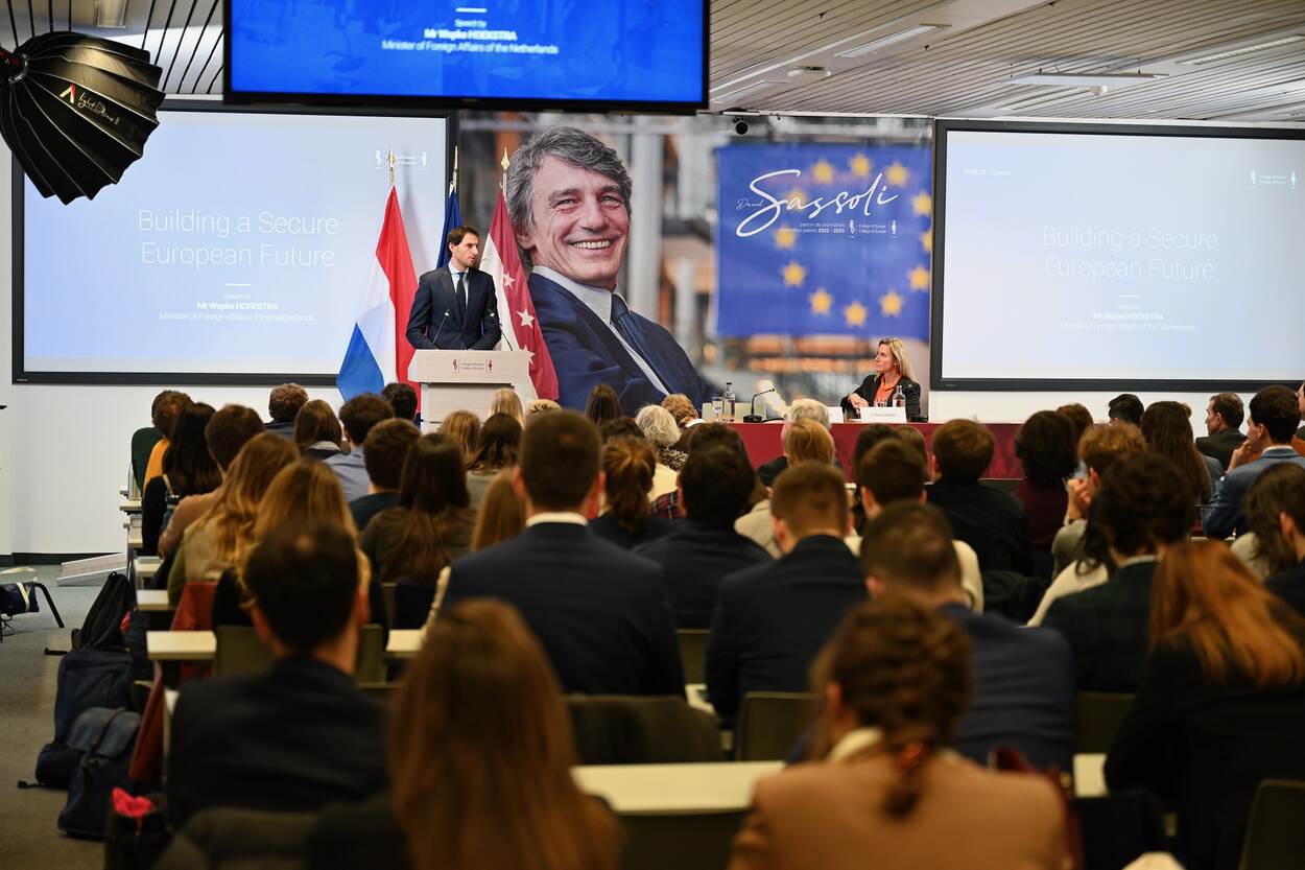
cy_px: 435
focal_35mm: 70
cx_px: 652
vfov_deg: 19.5
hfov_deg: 28.8
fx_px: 2537
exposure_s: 1/125
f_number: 2.8
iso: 720
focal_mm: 70
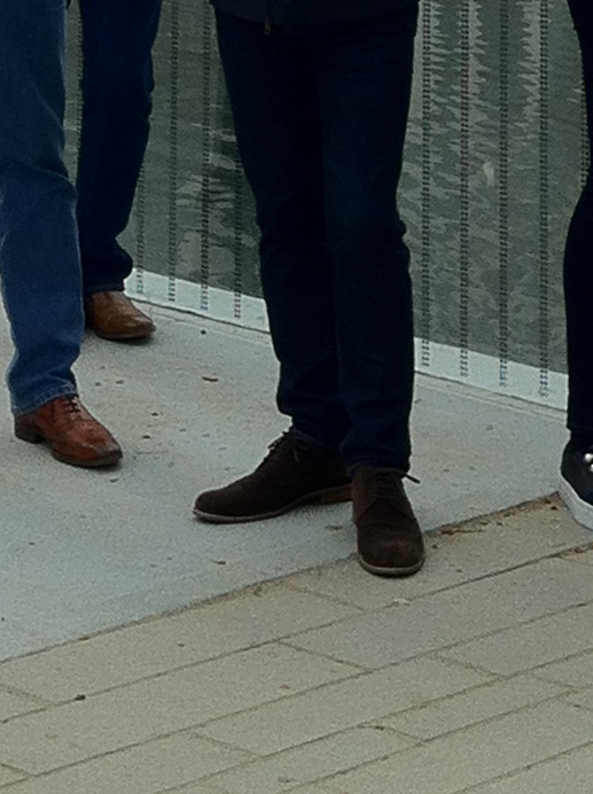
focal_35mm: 153
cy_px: -560
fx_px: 3504
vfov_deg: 12.0
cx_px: 284
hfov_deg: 9.7
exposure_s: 1/450
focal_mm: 3.85
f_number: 2.8
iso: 80
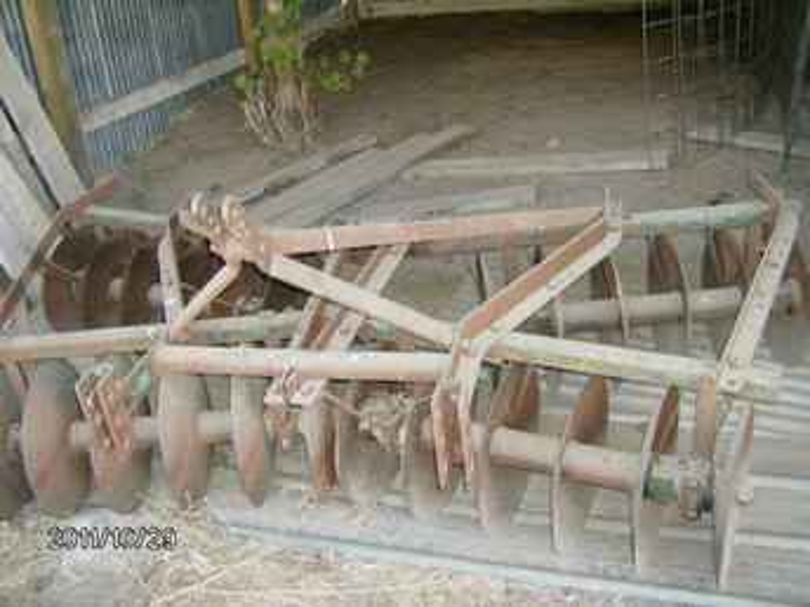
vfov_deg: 39.7
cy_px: 304
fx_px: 842
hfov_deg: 51.4
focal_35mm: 36
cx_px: 405
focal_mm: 6
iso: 200
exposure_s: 1/60
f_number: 2.8
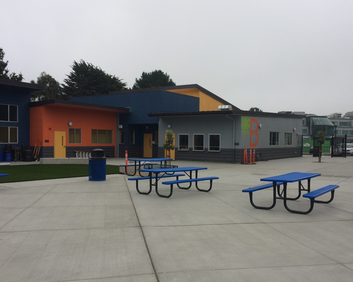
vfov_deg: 43.3
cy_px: 154
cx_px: 191
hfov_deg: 52.8
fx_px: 355
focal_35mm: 34
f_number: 2.2
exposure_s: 1/155
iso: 32
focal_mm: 4.15
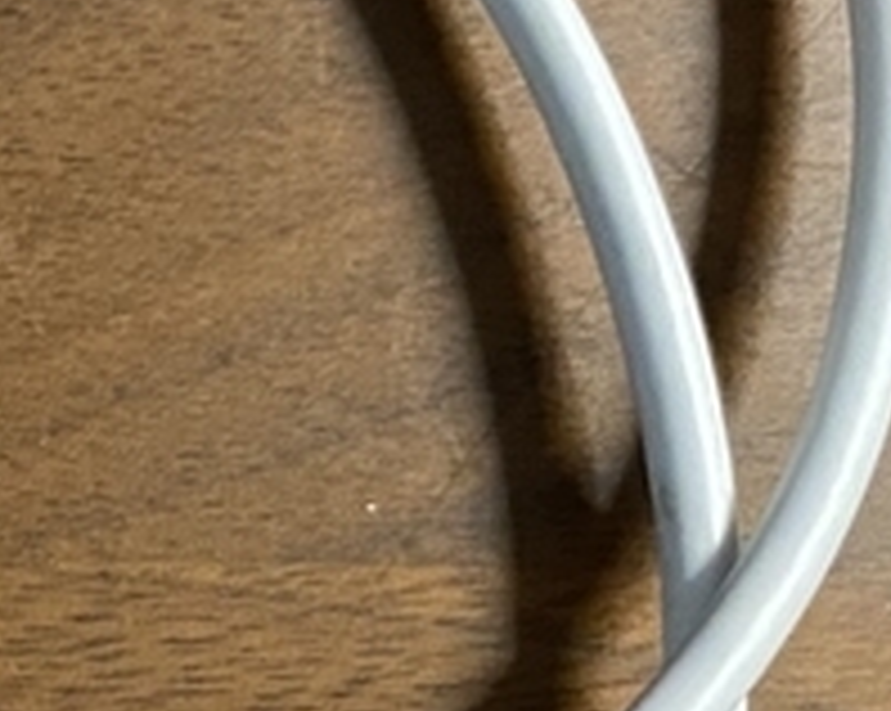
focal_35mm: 154
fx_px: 4057
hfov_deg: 10.6
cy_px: 621
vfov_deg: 10.0
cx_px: -1300
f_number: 1.8
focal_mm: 4.25
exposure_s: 1/42
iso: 500
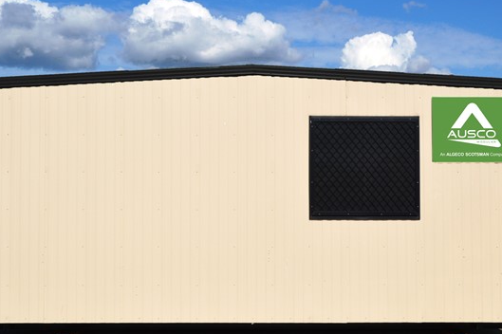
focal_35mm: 57
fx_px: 791
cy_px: 151
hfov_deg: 35.2
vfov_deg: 23.8
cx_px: 236
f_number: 13
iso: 400
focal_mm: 25
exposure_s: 1/640
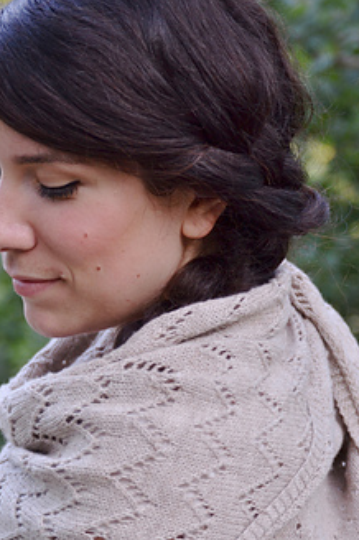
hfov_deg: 10.9
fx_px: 1885
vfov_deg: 16.3
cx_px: 124
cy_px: 329
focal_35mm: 126
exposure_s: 1/60
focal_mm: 55
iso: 200
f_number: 4
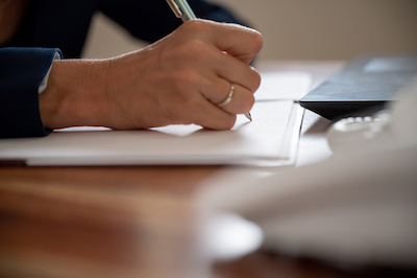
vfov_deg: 19.4
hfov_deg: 28.9
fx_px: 810
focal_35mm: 70
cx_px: 208
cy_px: 139
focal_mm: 70
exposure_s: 1/100
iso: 320
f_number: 2.8
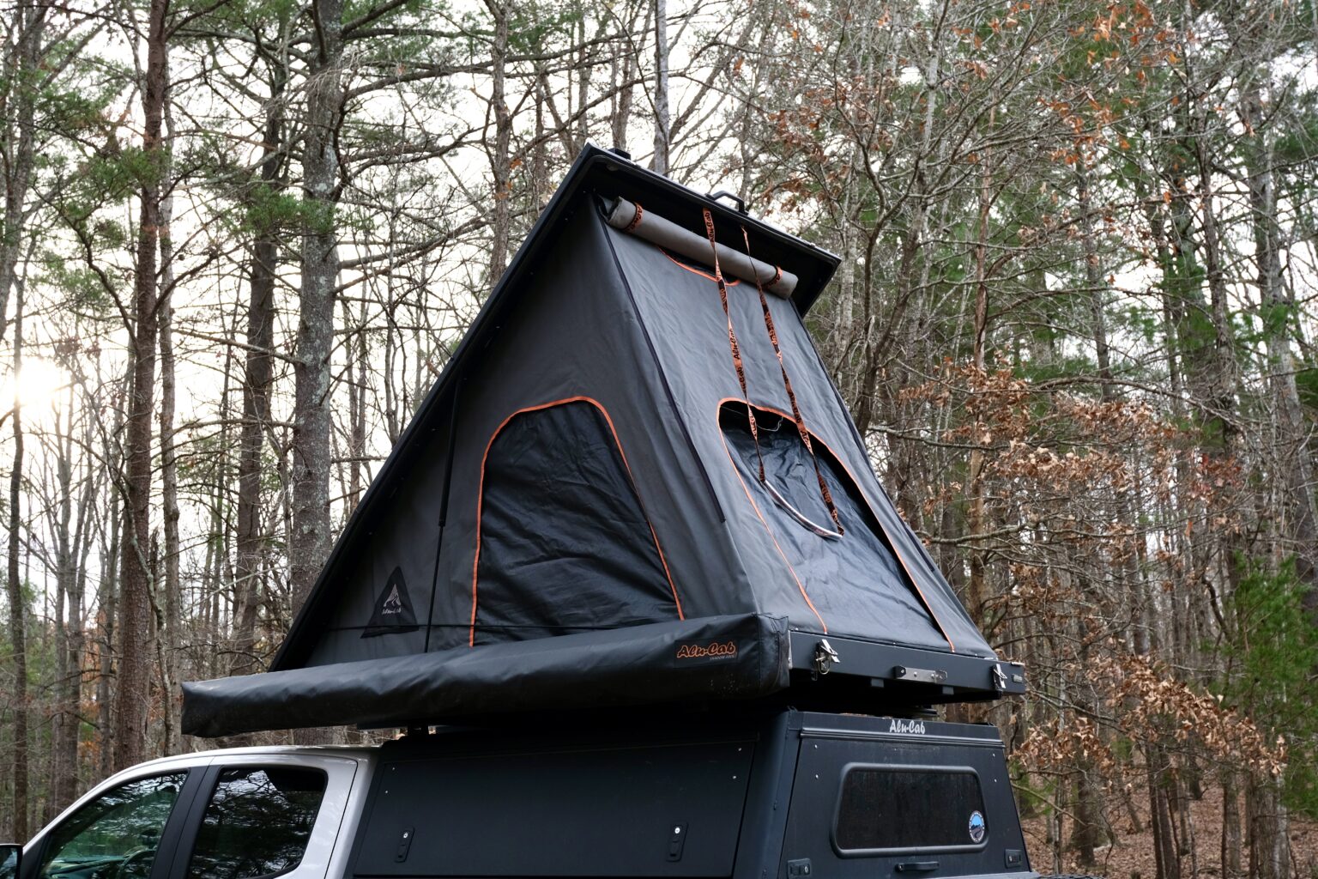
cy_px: 440
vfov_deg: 31.9
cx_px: 659
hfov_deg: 46.4
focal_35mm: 42
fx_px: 1538
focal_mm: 28
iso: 320
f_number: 5.6
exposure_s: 1/125
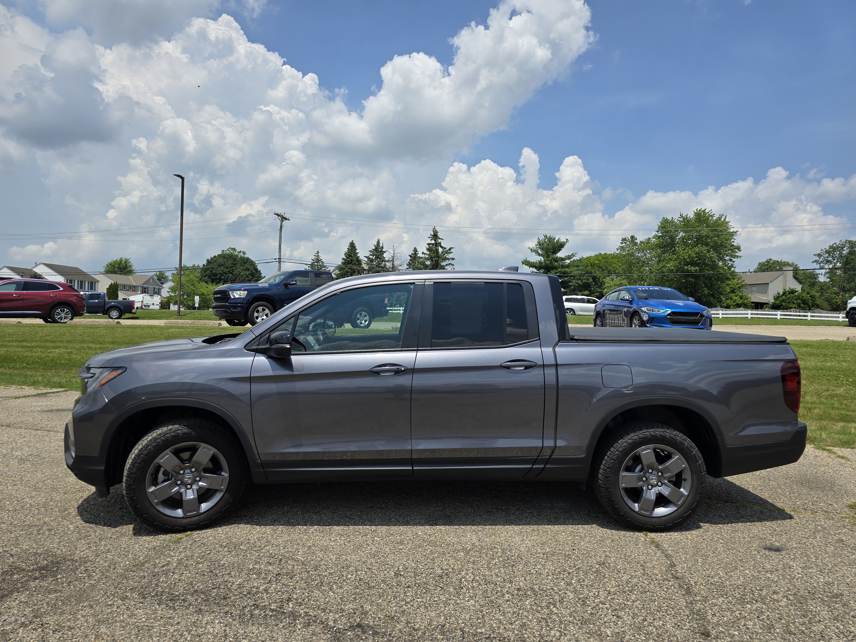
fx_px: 569
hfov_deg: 73.9
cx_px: 428
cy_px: 321
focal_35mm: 23
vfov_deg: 58.9
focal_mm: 6.3
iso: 12
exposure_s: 1/1238
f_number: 1.7
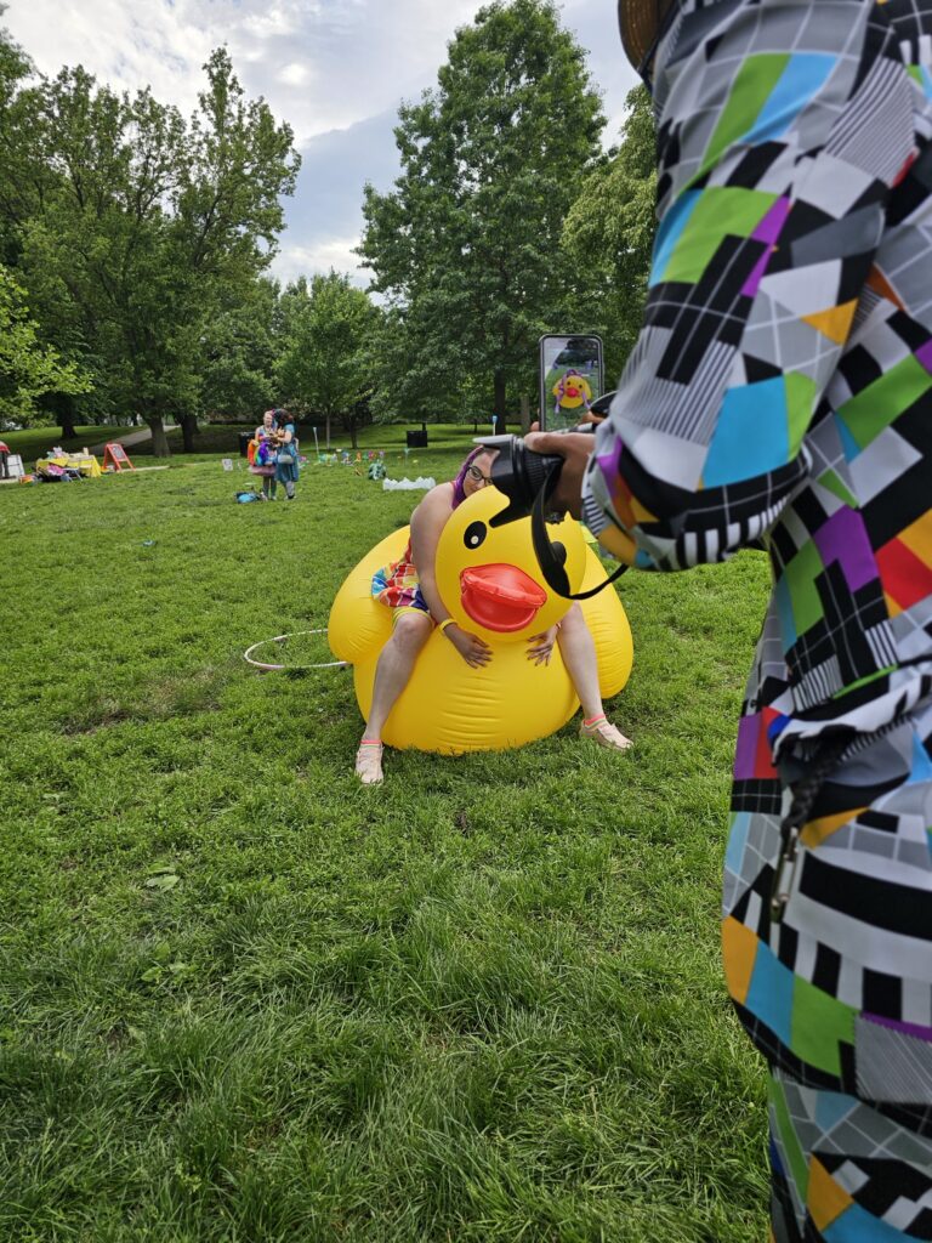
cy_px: 622
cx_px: 466
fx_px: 826
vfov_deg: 73.9
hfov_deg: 58.9
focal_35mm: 23
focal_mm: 6.3
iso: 10
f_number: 1.7
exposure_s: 1/300
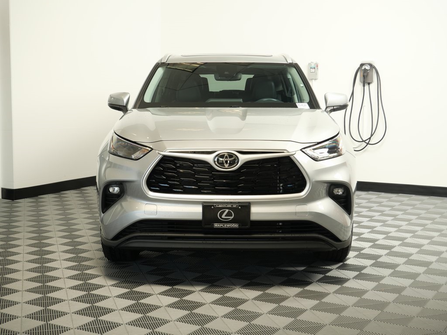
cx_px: 224
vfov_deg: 29.1
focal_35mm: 50
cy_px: 168
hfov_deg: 38.2
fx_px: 646
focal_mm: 25
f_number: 5
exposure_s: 1/100
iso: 250
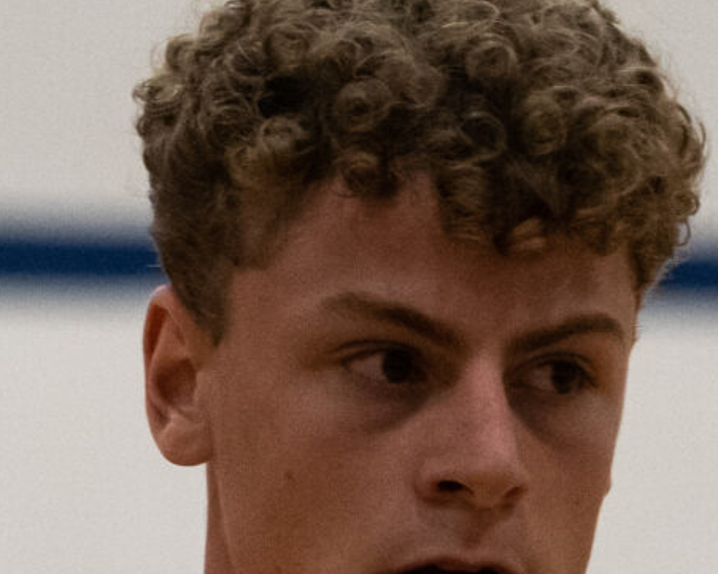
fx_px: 24178
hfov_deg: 1.7
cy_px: 1053
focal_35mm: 1139
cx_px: 351
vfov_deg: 1.4
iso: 6400
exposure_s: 1/320
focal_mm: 214.1
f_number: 6.3
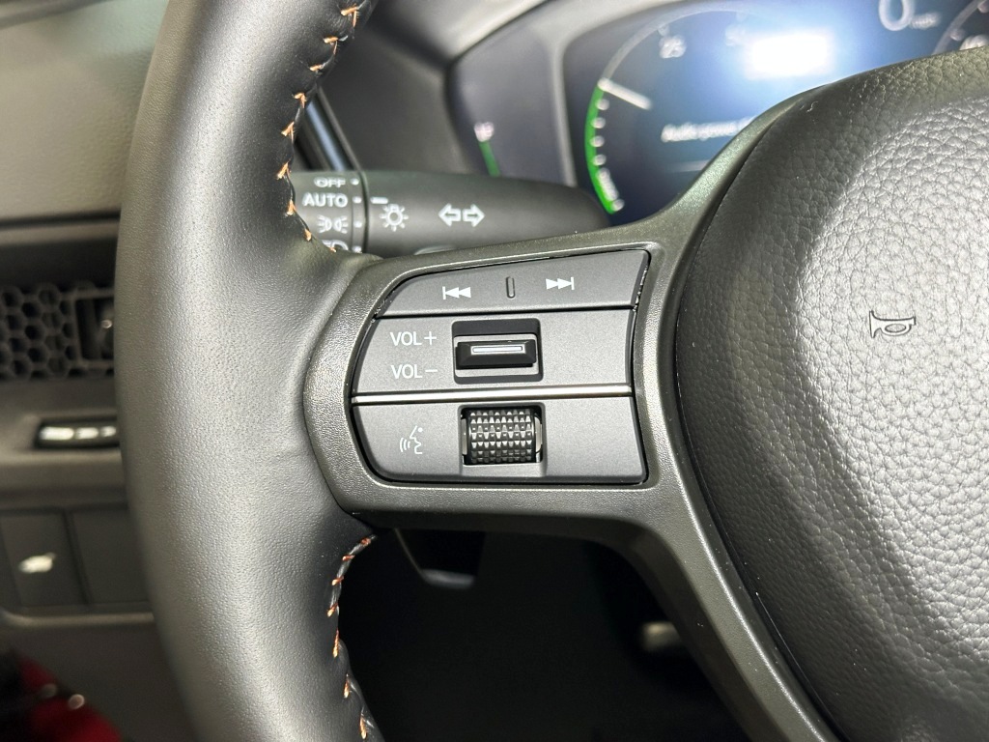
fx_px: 1371
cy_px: 371
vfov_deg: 30.3
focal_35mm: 48
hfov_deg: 39.7
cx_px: 494
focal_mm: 6.86
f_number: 1.78
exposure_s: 1/40
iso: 400
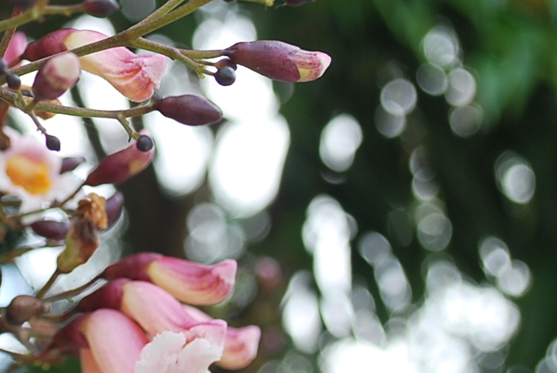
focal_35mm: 140
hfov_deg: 14.3
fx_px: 2169
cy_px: 86
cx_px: -58
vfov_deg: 9.8
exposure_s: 1/125
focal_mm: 34
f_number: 5.6
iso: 160
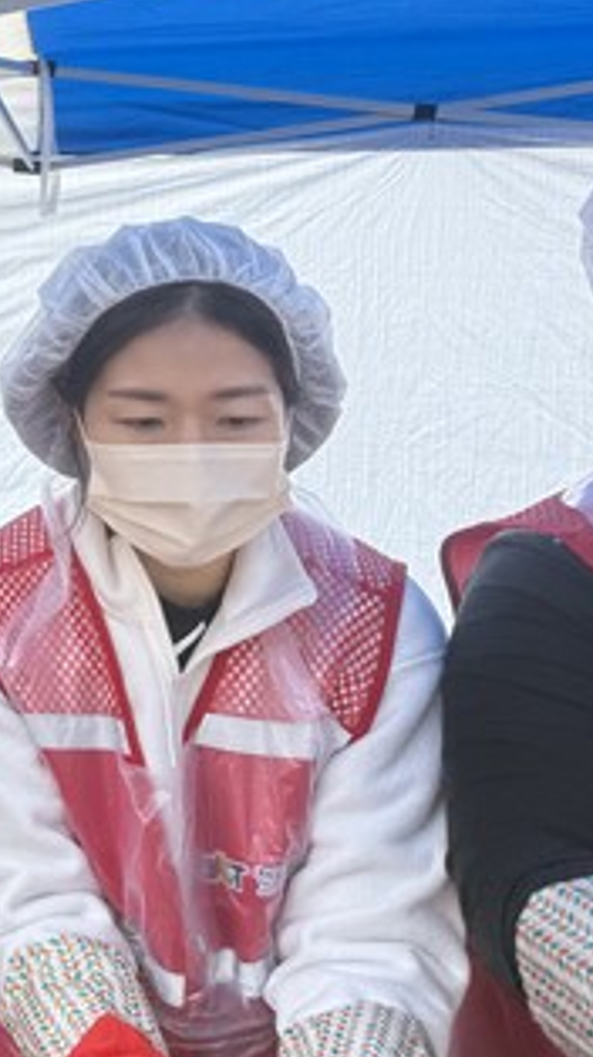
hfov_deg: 19.5
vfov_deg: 40.8
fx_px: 1401
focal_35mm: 50
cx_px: -391
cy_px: 340
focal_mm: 6.76
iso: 100
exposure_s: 1/213
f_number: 1.78
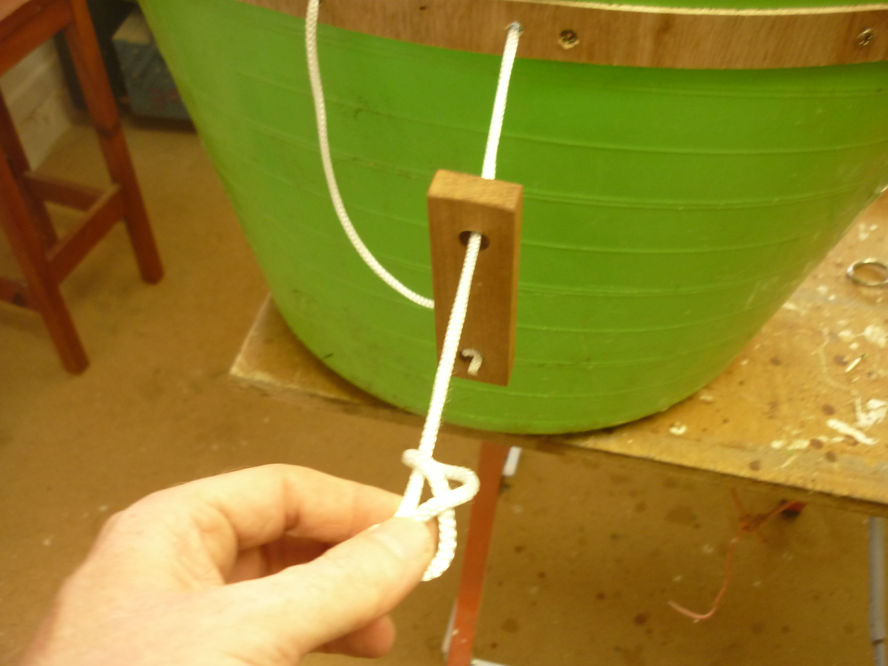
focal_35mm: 36
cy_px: 333
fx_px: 924
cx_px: 444
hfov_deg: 51.4
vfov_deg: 39.7
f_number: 2.9
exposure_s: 1/30
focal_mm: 5.9
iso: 200
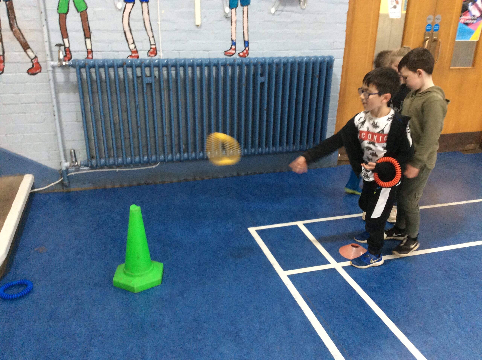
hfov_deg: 56.9
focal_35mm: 32
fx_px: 445
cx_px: 241
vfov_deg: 44.1
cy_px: 180
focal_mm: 3.3
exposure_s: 1/25
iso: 160
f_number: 2.4
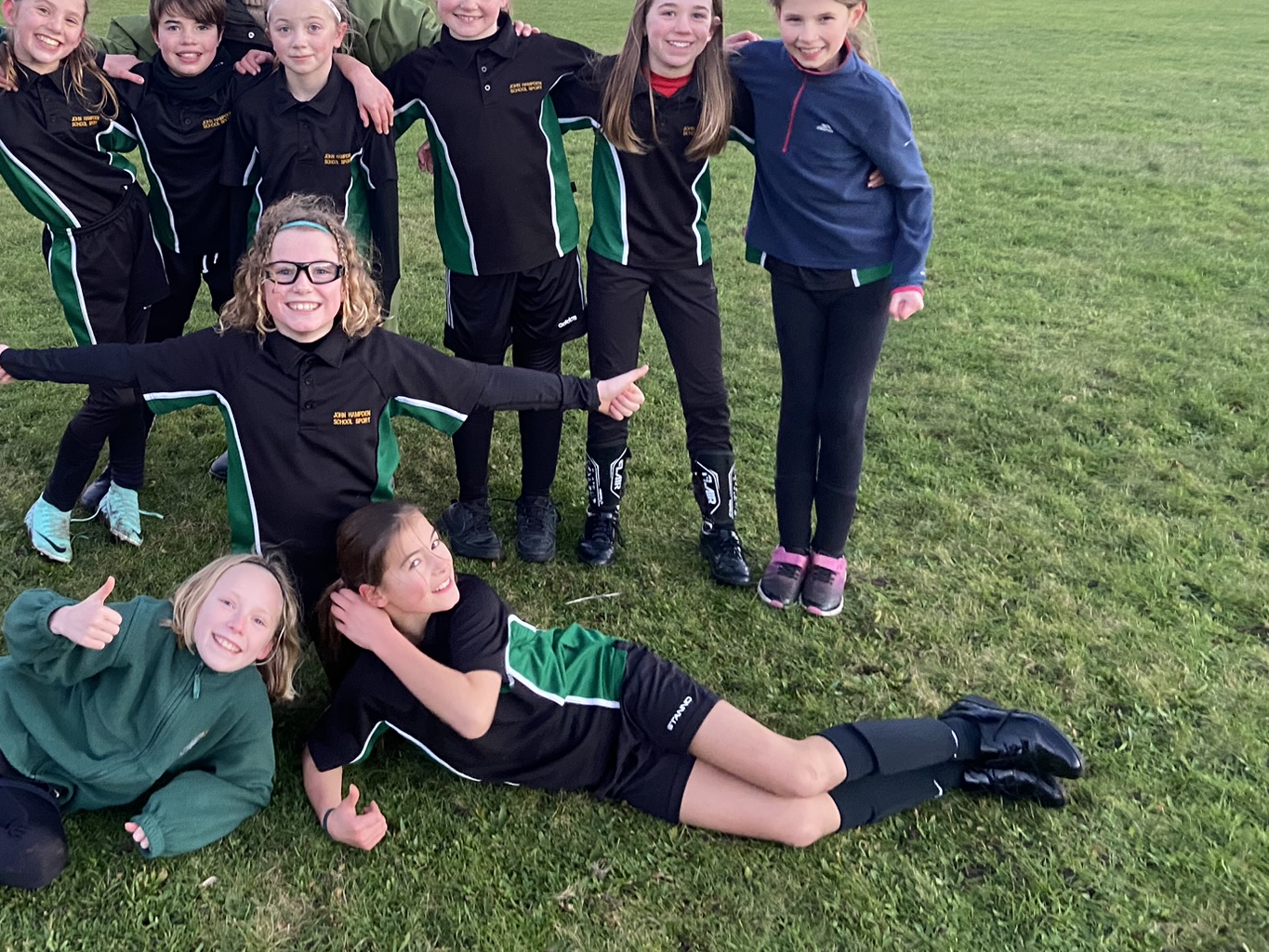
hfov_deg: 46.4
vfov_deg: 36.2
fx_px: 1430
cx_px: 339
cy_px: 279
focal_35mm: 39
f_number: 1.8
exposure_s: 1/60
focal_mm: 4.25
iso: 320
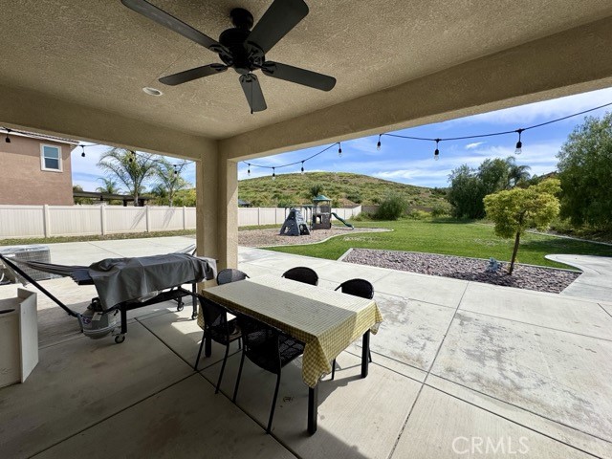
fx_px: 248
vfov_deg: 85.7
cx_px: 306
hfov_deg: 102.1
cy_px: 230
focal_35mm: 14
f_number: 2.2
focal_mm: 2.22
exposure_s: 1/2208
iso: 40
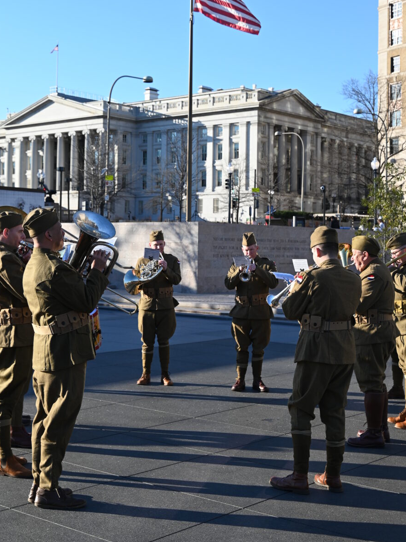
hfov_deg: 26.5
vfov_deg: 34.9
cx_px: 185
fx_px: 860
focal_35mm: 55
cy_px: 234
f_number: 5.6
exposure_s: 1/250
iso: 110
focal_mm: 44
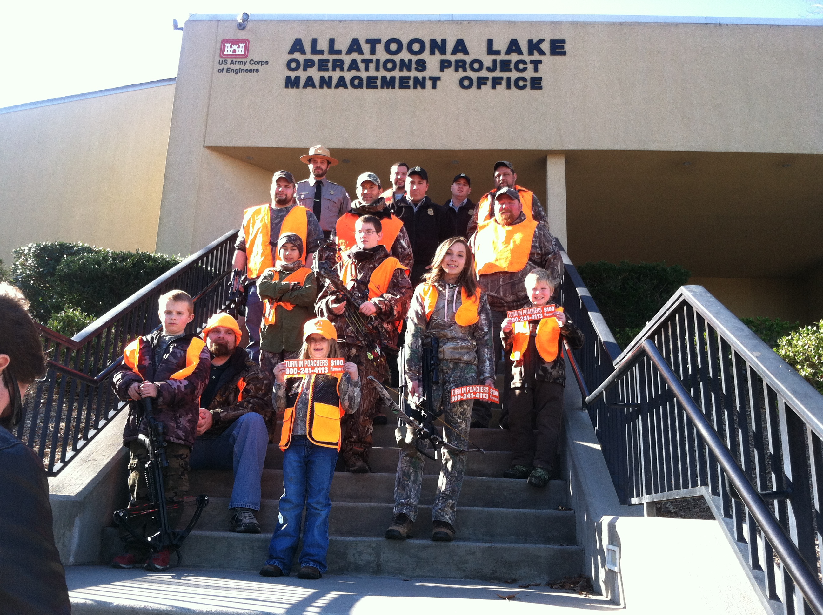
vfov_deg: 40.6
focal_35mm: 35
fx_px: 831
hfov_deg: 52.7
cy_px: 308
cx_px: 412
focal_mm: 3.85
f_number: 2.8
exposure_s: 1/151
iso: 80
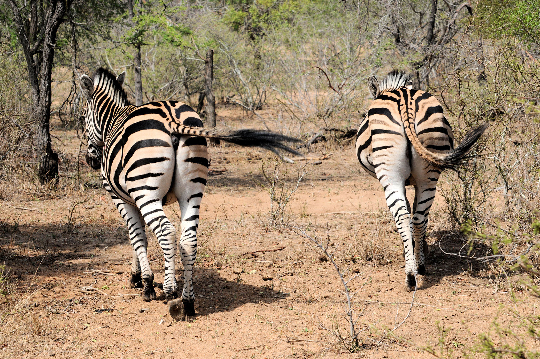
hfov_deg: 14.9
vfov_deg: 9.9
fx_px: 2067
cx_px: 270
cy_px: 180
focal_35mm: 138
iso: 200
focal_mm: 92
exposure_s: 1/400
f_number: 10
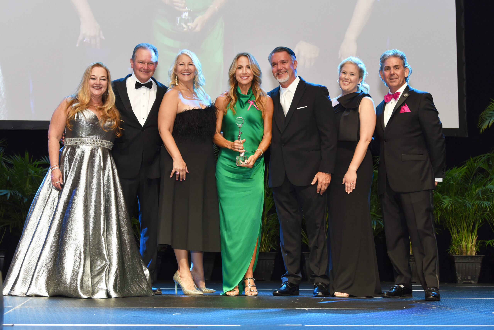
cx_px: 247
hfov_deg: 28.8
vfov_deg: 19.5
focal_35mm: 70
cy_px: 165
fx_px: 961
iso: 1250
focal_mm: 70
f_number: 5.6
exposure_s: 1/125
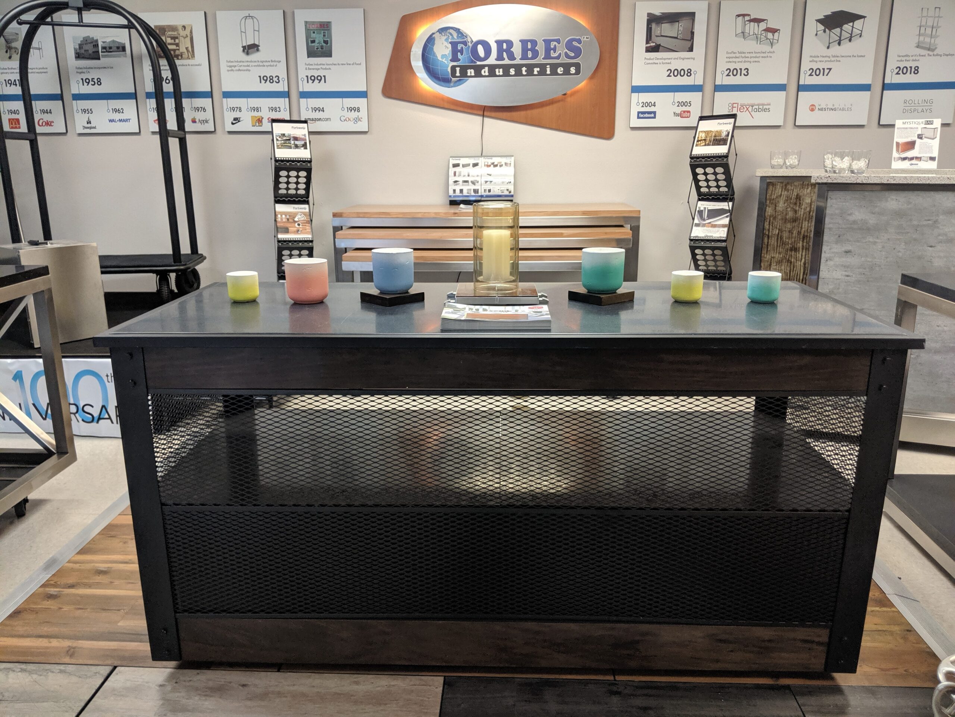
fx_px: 745
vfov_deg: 51.4
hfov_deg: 65.3
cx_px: 478
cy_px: 358
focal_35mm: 27
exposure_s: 1/60
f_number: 1.8
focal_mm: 4.44
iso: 298
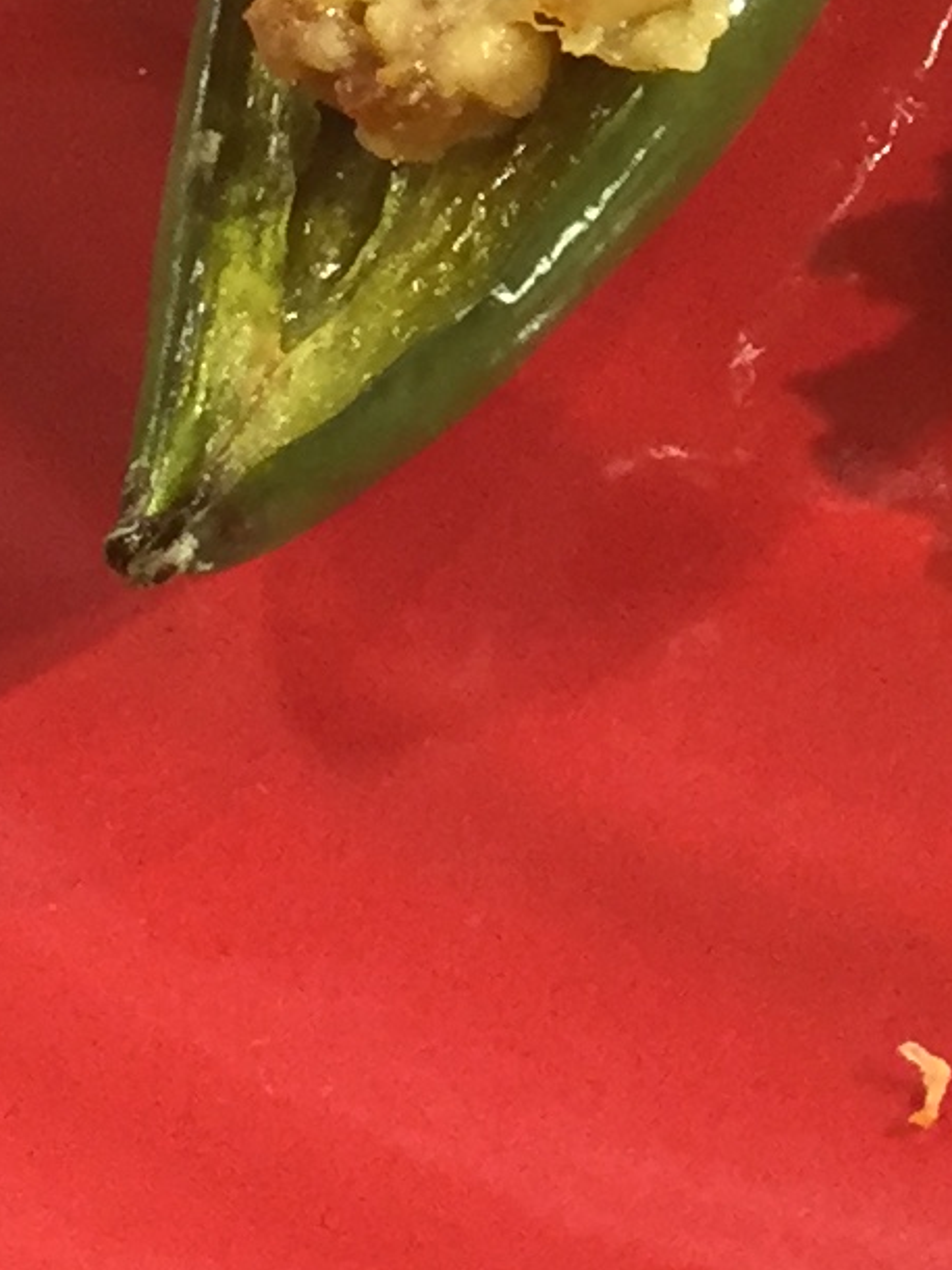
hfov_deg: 9.2
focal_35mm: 155
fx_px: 5686
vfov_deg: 12.3
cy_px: -472
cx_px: 1586
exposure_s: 1/30
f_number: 2.2
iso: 125
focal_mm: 4.15
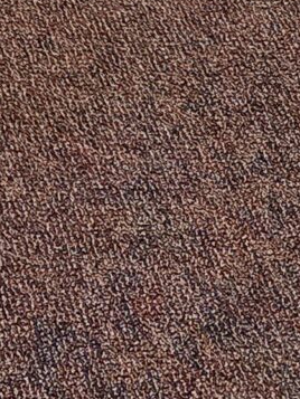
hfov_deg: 7.7
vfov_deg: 10.1
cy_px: -620
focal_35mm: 165
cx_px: -628
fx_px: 1905
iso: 400
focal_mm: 6.4
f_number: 1.8
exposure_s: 1/120
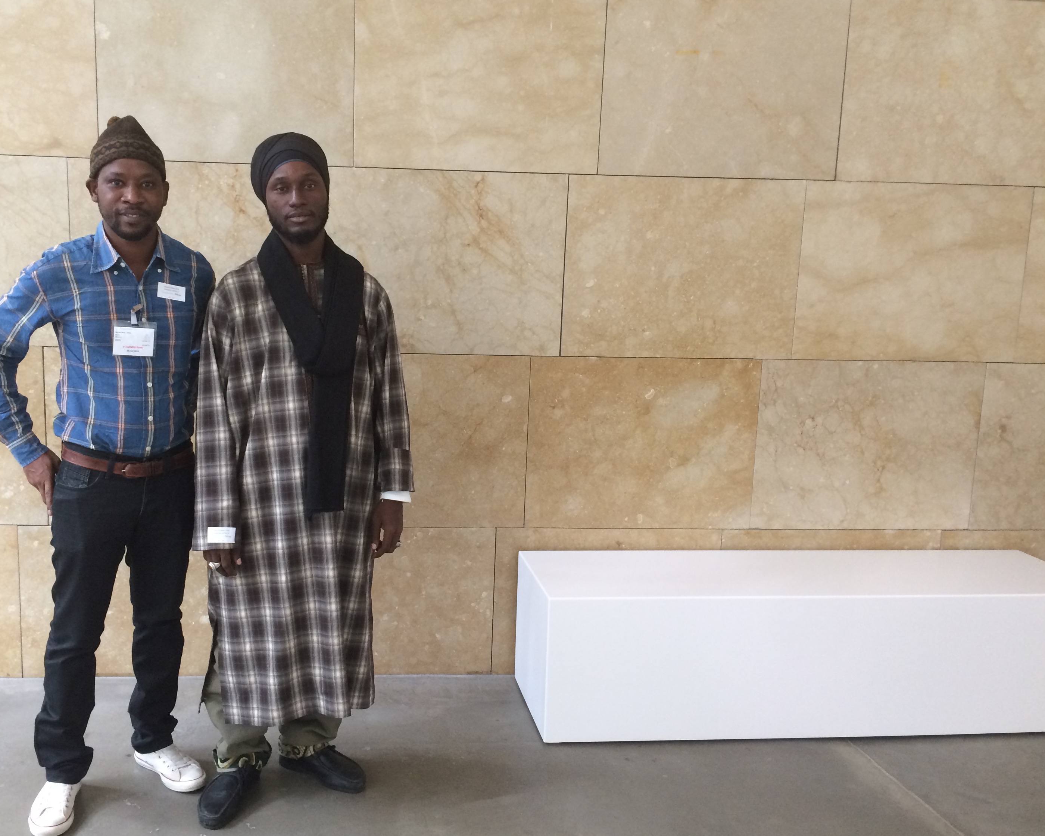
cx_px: 439
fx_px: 1021
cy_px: 412
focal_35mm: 33
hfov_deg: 54.0
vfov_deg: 44.5
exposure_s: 1/30
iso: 64
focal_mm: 4.15
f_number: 2.2
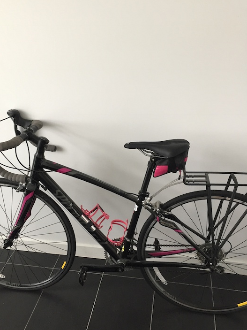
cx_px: 112
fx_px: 314
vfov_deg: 55.2
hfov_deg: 42.9
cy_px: 184
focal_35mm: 33
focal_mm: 4.15
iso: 100
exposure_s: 1/30
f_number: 2.2
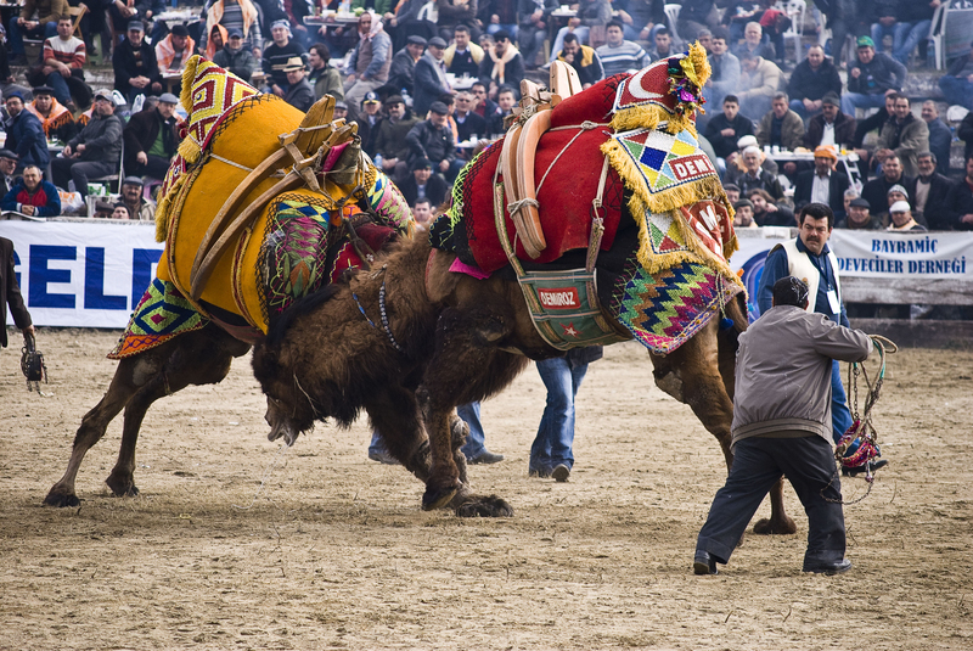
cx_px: 486
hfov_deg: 10.2
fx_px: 5478
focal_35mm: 202
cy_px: 326
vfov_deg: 6.8
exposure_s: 1/500
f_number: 5
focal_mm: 135
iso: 280
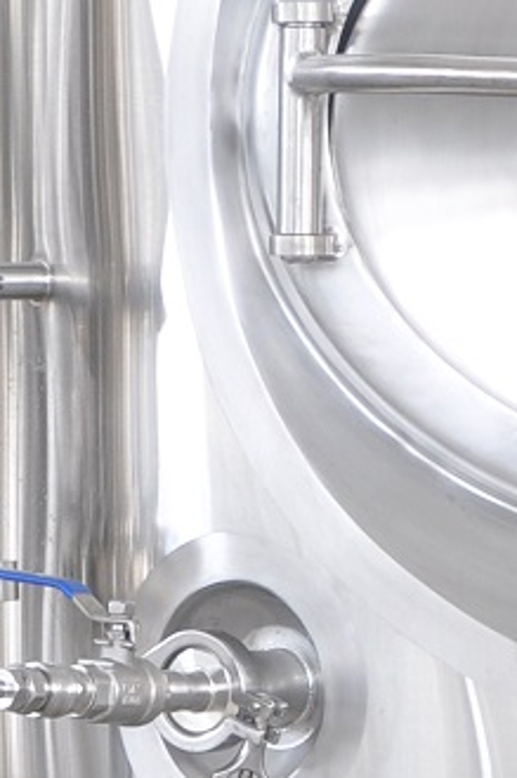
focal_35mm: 273
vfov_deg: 7.5
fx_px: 5899
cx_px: 673
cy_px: 639
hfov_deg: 5.0
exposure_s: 1/3
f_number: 4
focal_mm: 28
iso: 200
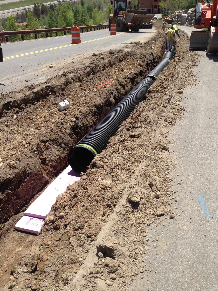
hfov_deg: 42.9
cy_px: 146
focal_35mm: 33
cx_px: 109
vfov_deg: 55.4
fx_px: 277
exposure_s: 1/1085
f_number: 2.4
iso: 50
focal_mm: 4.13
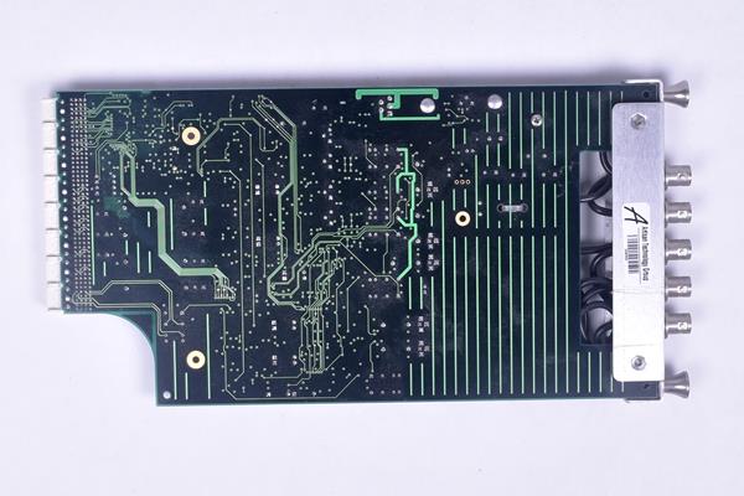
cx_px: 372
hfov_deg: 47.9
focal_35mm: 40
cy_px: 248
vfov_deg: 33.0
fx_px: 837
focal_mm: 27
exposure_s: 1/200
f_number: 11
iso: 200
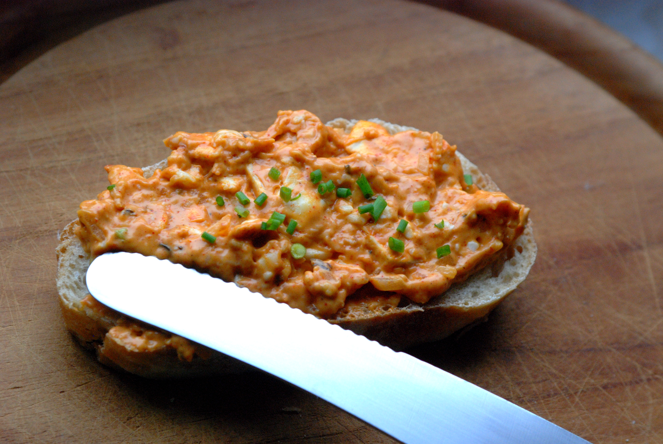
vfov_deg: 13.1
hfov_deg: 19.4
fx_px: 1936
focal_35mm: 105
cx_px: 332
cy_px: 222
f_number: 6.3
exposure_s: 1/40
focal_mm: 70
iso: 640
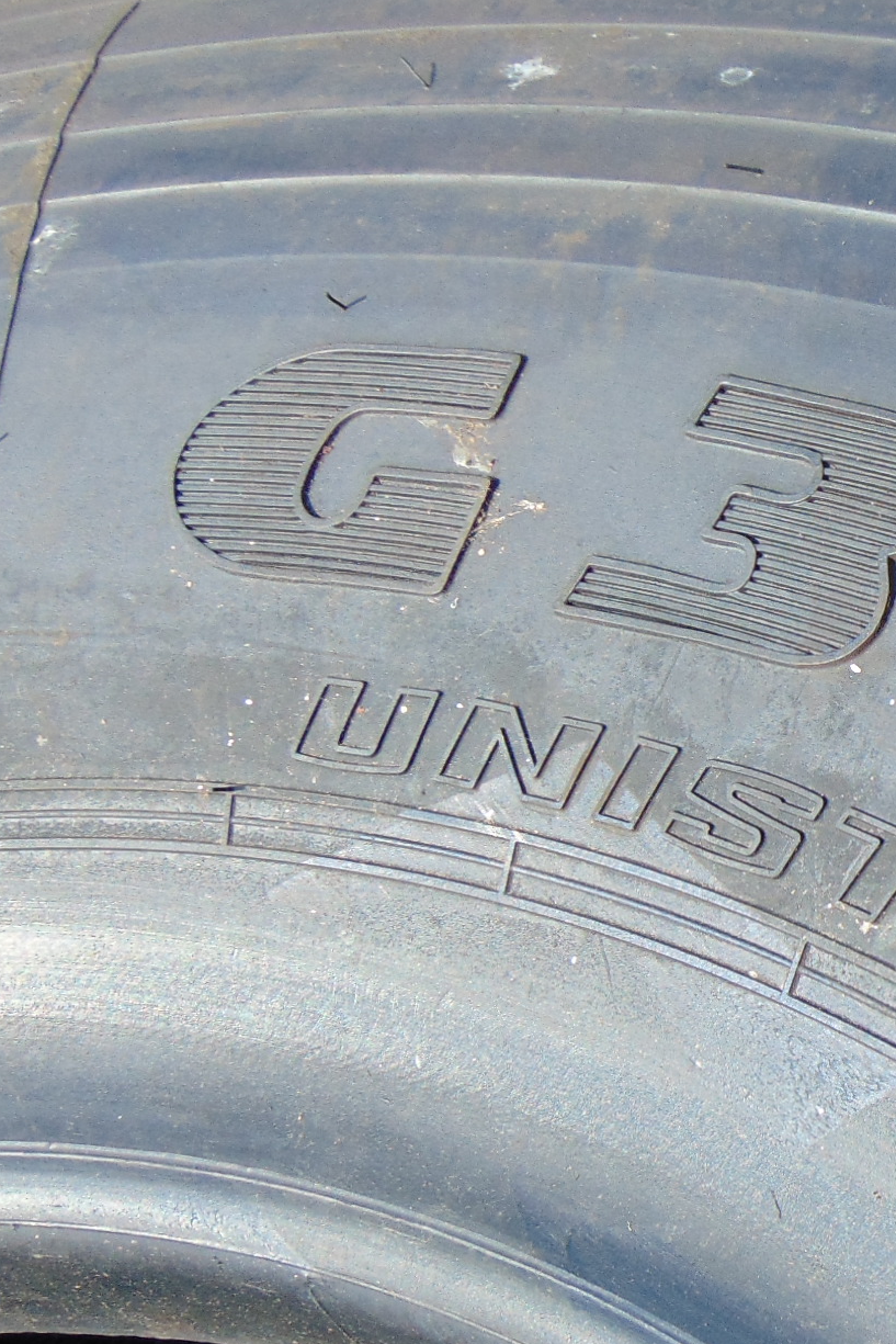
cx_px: 1096
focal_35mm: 66
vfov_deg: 30.3
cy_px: 888
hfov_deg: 19.3
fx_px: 2463
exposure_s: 1/500
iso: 80
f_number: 3.1
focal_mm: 5.4
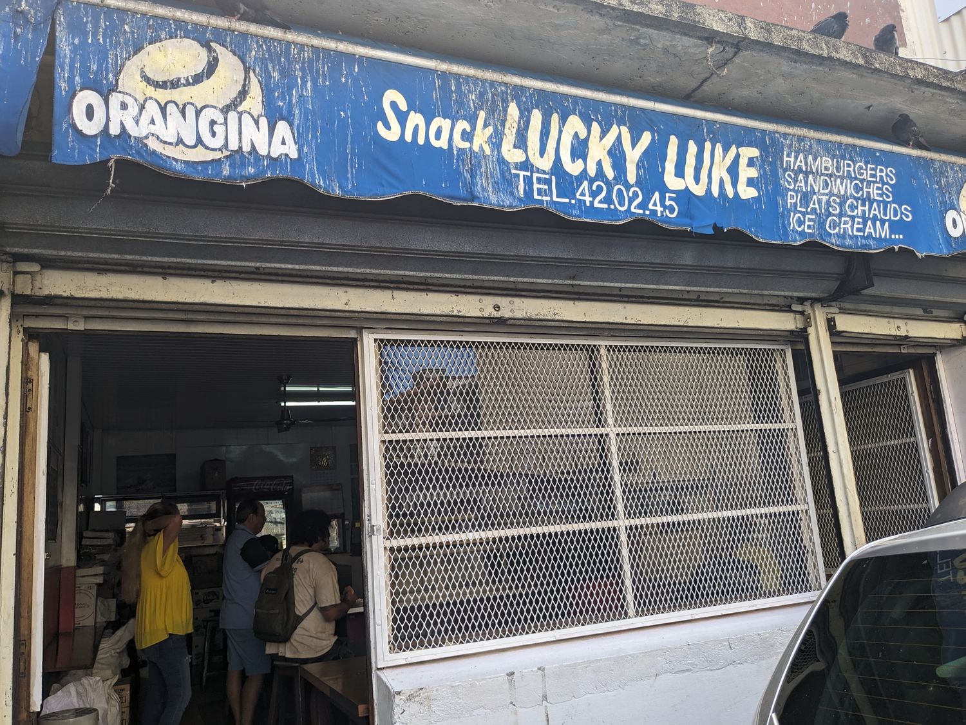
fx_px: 753
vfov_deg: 51.4
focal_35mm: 27
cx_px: 483
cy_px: 362
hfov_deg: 65.3
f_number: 1.73
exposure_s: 1/329
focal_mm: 4.38
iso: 49
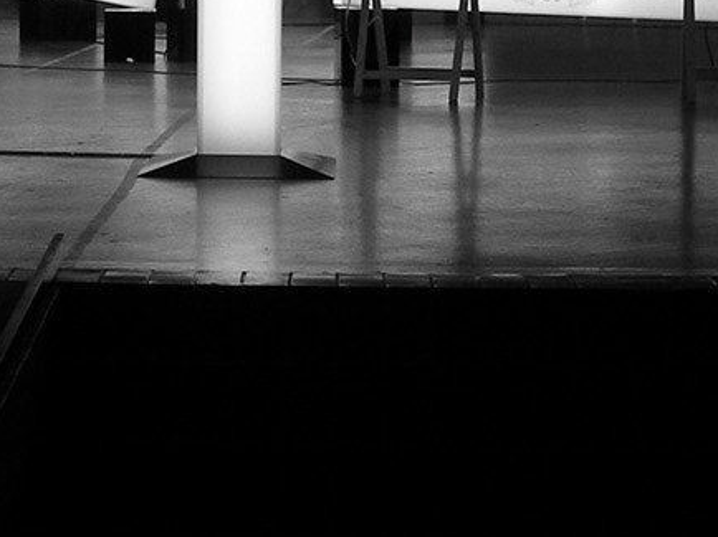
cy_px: -138
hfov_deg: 16.2
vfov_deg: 11.9
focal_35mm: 121
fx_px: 2508
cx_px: 136
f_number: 2.8
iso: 70
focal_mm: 5.7
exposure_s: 1/59.8
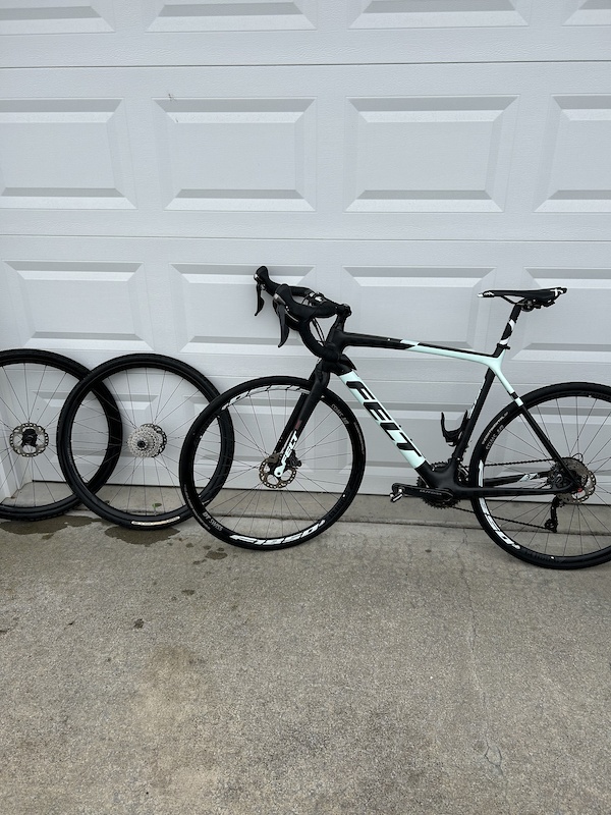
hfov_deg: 53.1
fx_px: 612
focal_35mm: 26
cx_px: 306
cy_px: 408
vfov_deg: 67.3
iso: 50
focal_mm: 5.7
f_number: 1.5
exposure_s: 1/1698
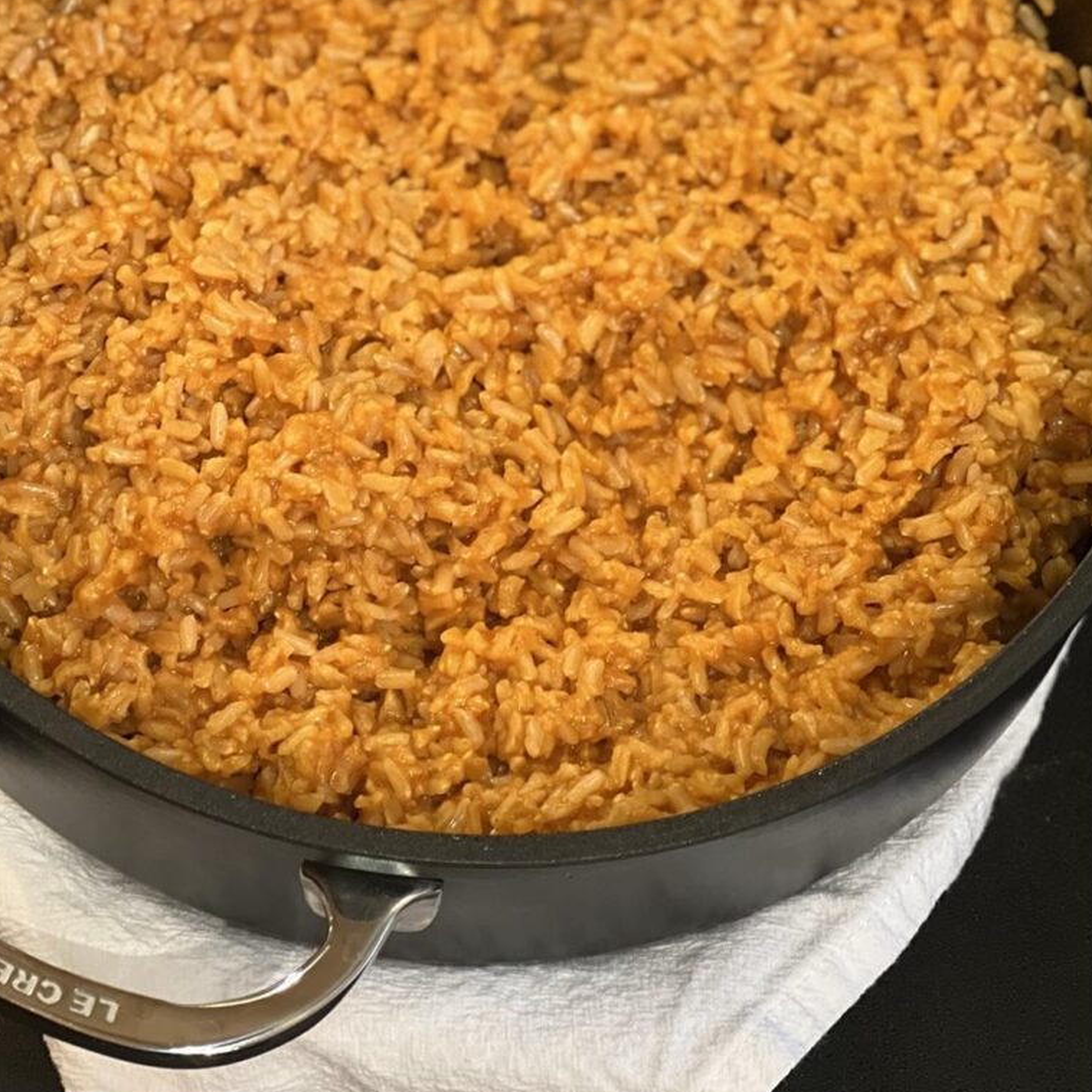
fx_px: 3284
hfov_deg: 18.9
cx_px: 547
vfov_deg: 18.9
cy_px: 423
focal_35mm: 92
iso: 320
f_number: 2.8
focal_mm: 9
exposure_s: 1/30
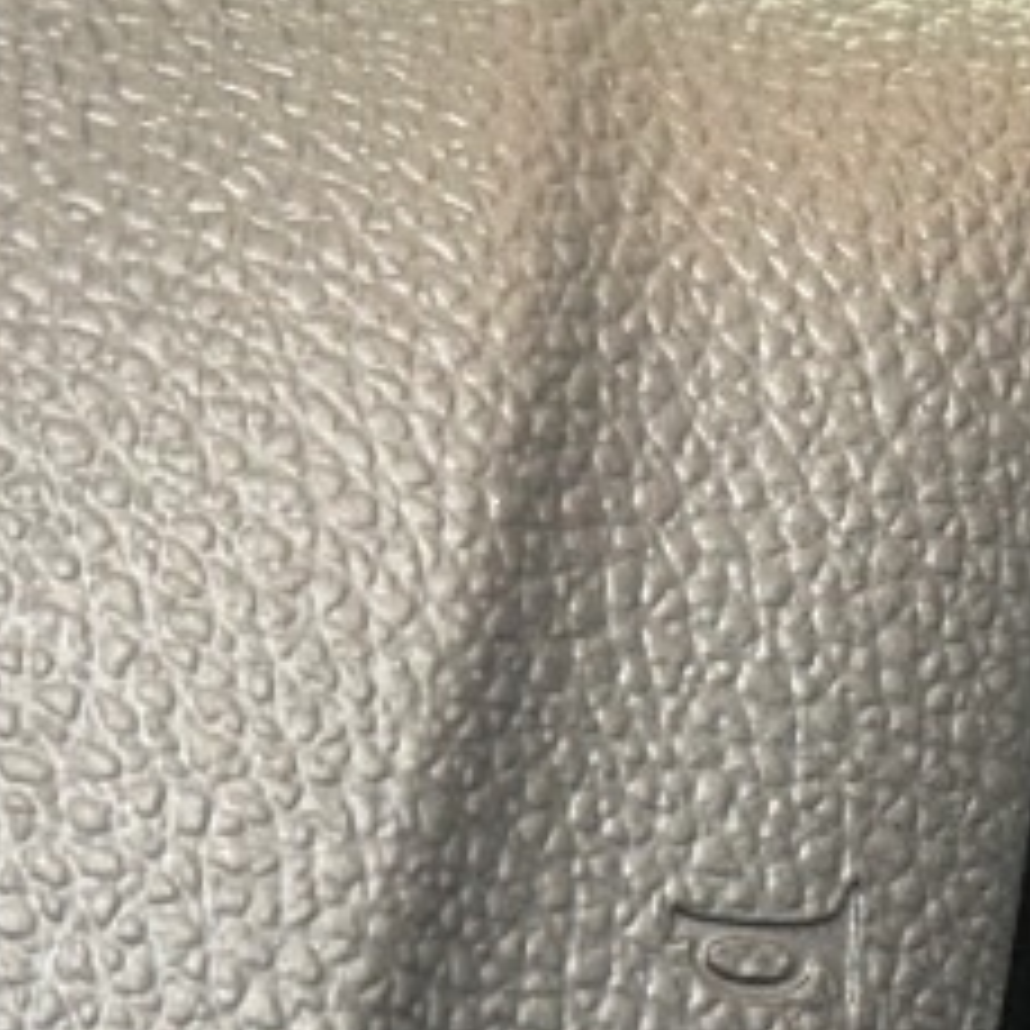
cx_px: 1660
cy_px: 801
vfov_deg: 9.2
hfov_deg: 8.9
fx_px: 6396
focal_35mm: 190
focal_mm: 6.86
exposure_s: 1/30
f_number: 1.78
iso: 400
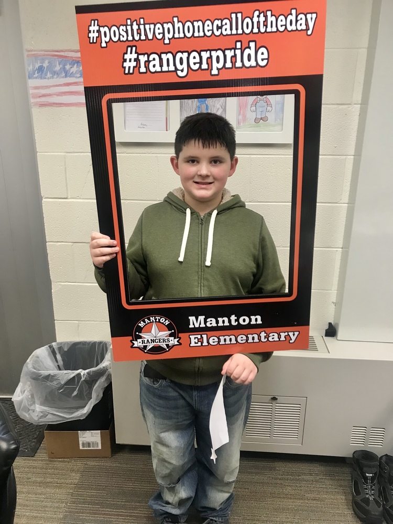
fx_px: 424
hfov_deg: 49.7
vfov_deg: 63.4
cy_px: 262
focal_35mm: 28
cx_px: 196
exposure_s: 1/30
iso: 40
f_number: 1.8
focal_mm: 3.99
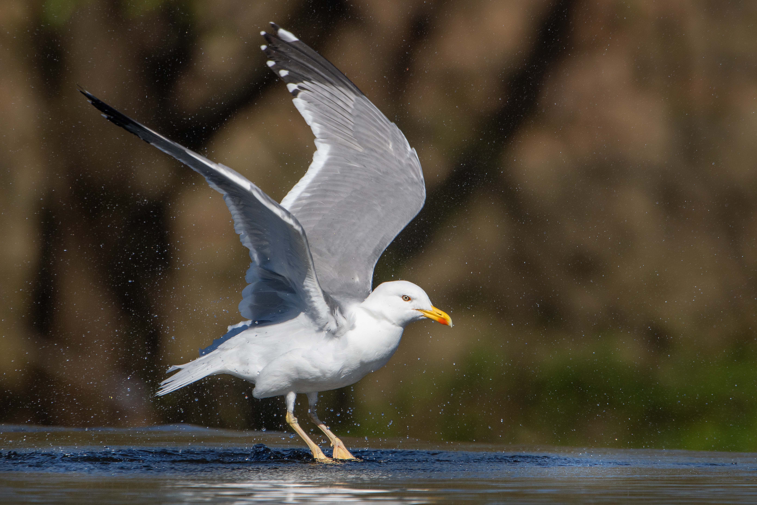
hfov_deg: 2.3
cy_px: 252
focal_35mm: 900
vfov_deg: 1.5
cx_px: 378
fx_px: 18924
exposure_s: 1/2500
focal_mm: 600
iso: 200
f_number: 6.3
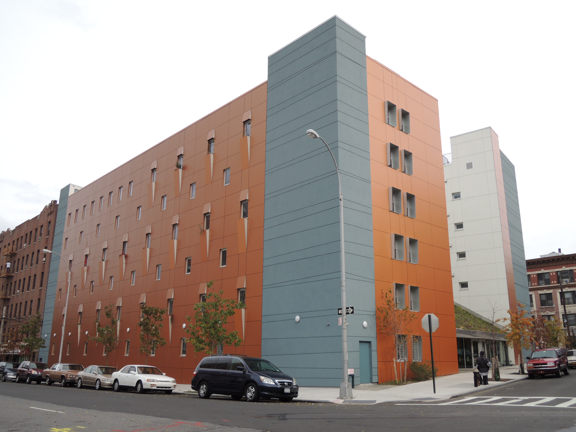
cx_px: 288
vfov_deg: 45.4
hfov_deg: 58.4
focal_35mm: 31
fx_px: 516
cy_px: 216
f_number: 3
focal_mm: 5.5
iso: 100
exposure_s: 1/640
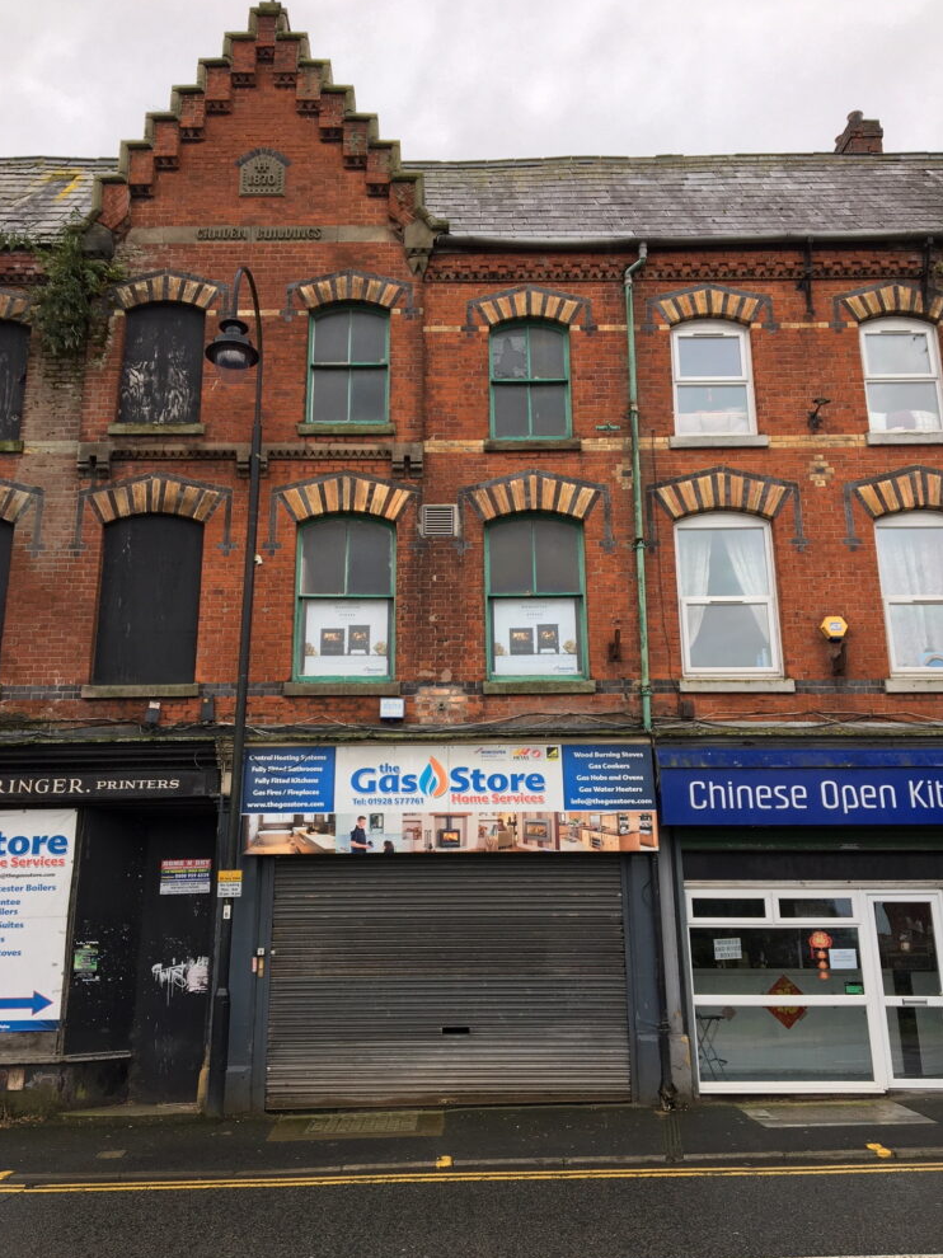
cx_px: 458
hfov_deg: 46.8
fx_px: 1090
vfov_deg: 60.0
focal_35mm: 30
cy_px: 643
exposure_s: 1/101
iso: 25
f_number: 2.2
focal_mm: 4.15
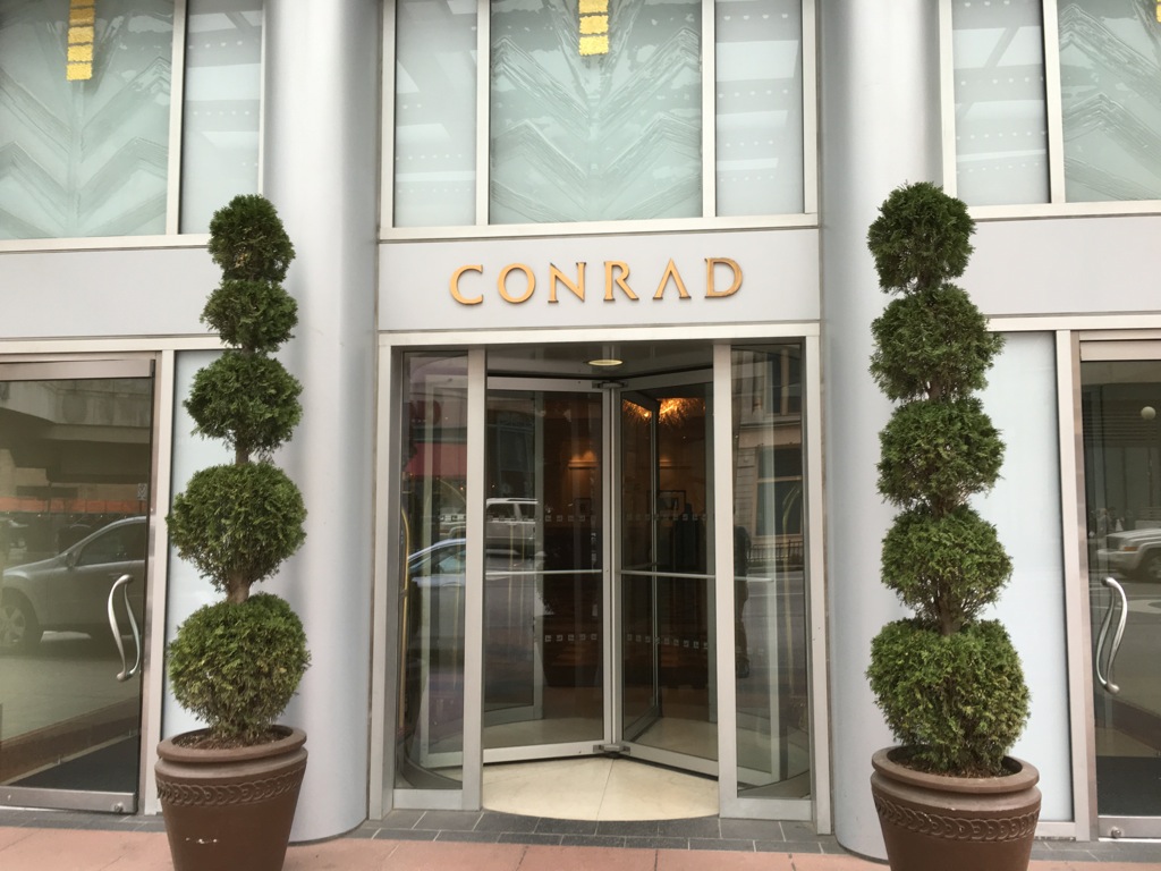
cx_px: 580
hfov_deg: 61.7
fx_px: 973
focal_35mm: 29
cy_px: 436
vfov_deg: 48.2
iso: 40
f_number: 2.2
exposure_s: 1/120
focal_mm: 4.15
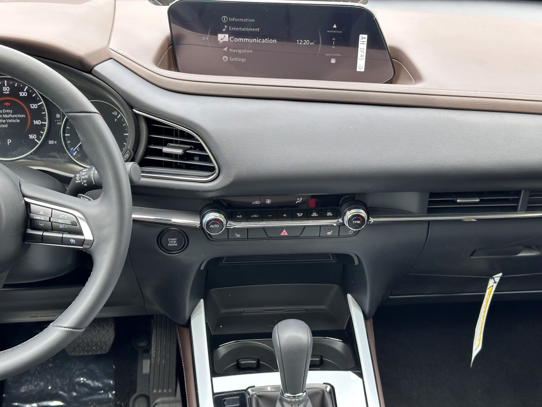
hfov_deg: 39.7
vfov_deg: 30.3
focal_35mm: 48
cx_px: 271
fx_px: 752
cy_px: 204
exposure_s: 1/121
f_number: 1.78
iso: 80
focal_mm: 6.86
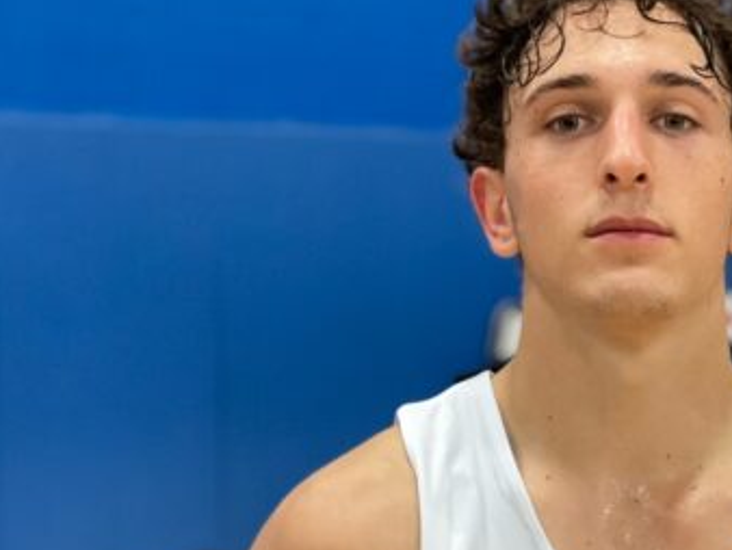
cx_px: 511
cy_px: 468
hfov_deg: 16.6
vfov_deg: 12.5
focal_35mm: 118
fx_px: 2497
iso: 250
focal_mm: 6
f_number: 2
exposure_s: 1/40
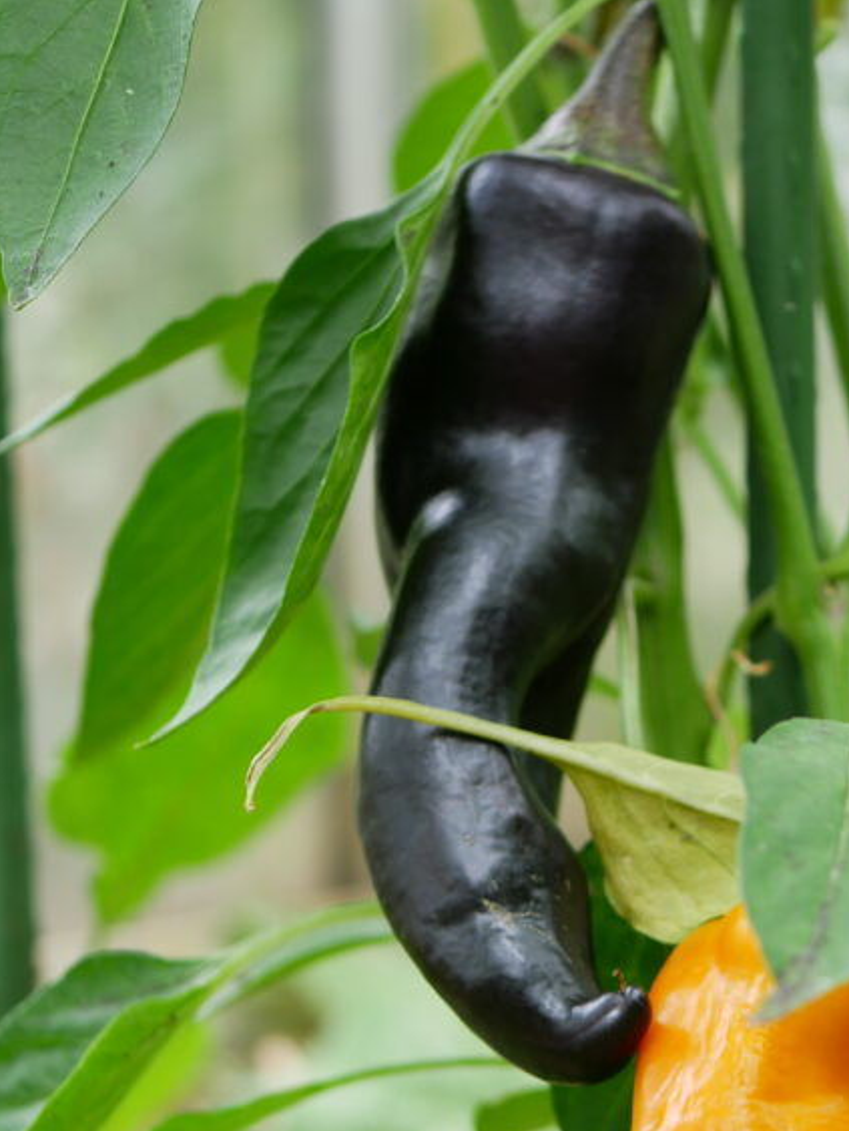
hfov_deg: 13.5
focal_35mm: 109
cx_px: 731
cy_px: 863
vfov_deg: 17.9
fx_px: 3560
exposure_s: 1/80
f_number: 2.8
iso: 200
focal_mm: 30
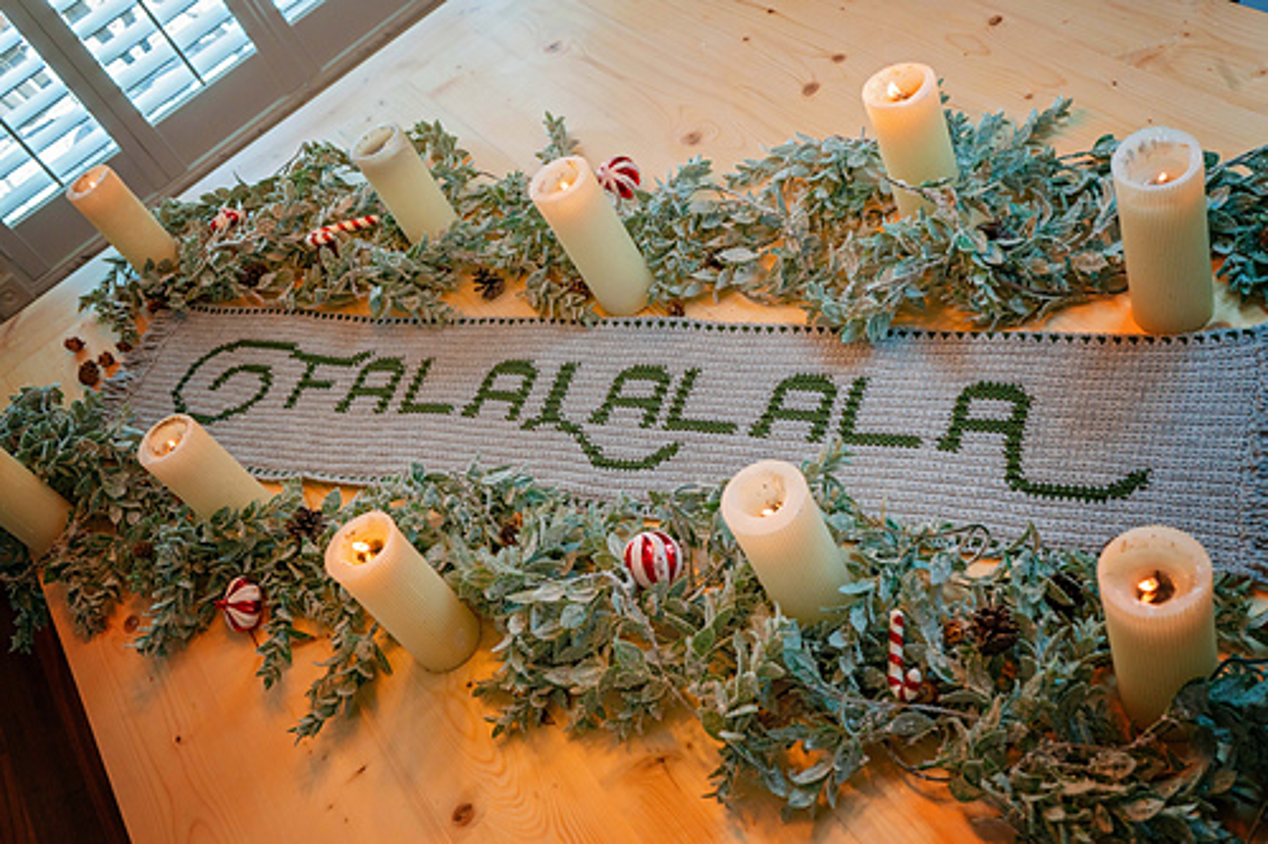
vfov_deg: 36.8
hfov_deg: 53.1
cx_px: 634
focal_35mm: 36
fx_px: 1268
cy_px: 422
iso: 640
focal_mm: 36
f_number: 6.3
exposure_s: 1/125
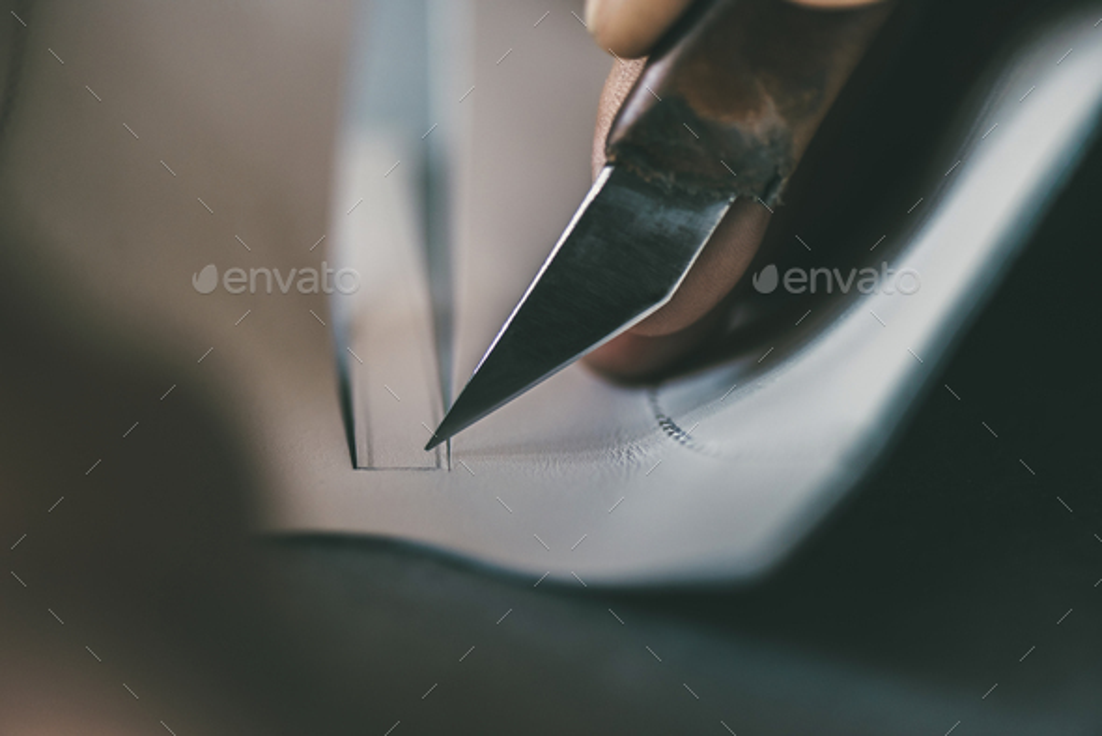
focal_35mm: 105
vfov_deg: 13.1
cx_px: 551
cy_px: 368
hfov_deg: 19.4
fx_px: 3216
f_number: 3.2
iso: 800
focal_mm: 105
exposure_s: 1/200
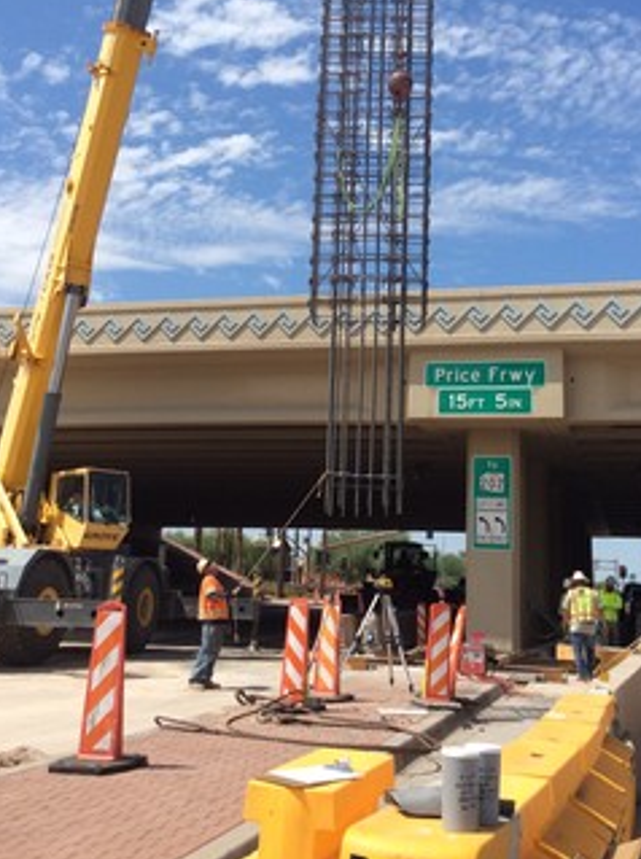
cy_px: 311
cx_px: 362
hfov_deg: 34.2
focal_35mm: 42
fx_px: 1040
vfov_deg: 44.4
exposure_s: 1/2045
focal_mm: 3.3
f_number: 2.4
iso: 32
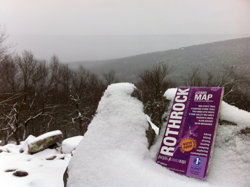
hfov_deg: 52.7
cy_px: 94
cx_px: 125
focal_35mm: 35
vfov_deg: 40.6
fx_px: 252
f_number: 2.8
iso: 80
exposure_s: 1/343
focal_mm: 3.85
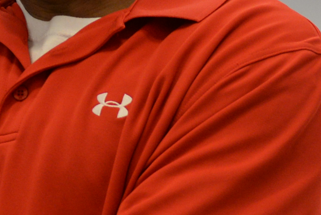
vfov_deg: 6.4
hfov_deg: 9.6
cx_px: 257
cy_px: 319
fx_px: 1900
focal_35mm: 213
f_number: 4
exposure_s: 1/125
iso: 800
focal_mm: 29
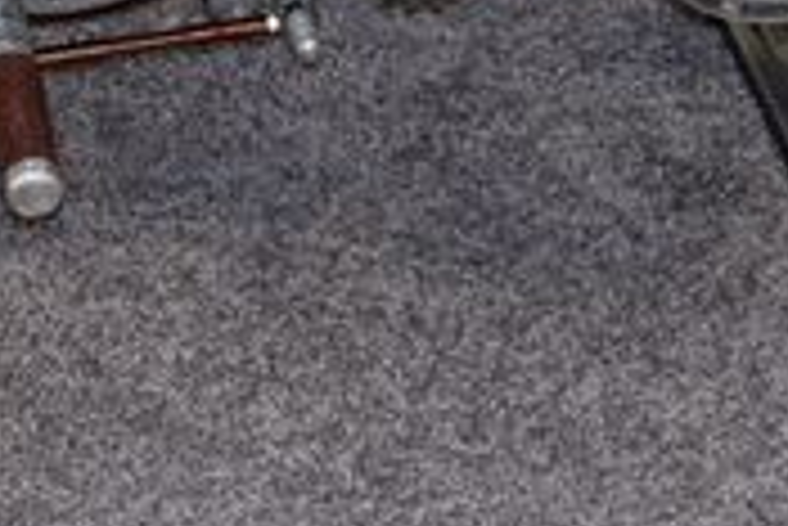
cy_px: -510
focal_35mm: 171
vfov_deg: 7.7
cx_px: 95
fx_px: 3752
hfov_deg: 11.9
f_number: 5
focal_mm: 25
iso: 800
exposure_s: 1/100
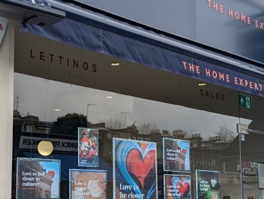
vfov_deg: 21.3
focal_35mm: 69
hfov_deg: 27.9
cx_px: 81
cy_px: 125
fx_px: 527
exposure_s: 1/210
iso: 19
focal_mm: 6.9
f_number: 1.68
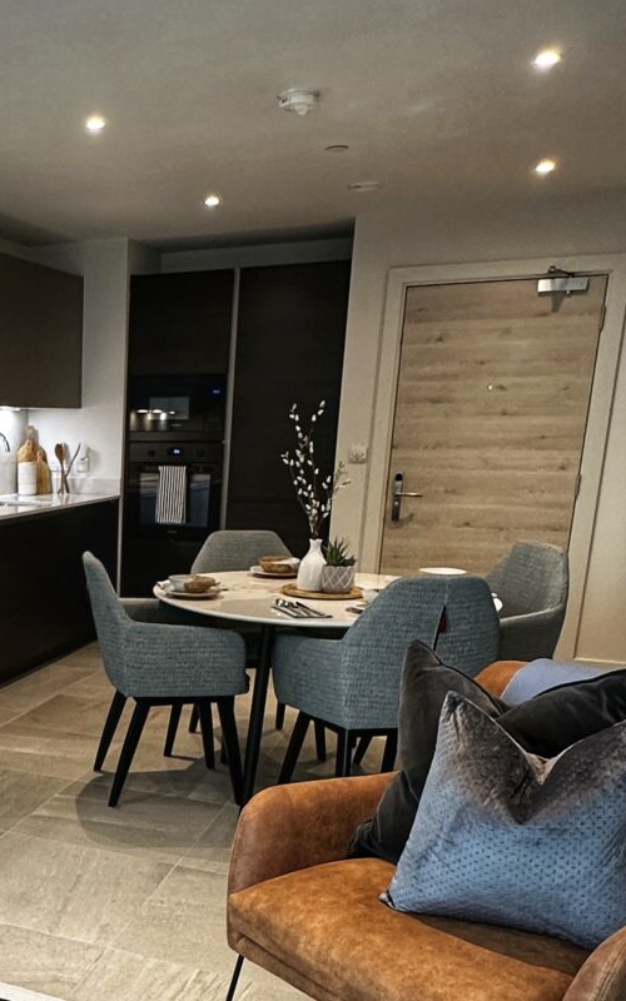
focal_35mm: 38
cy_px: 721
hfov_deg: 30.9
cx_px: -15
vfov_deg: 49.9
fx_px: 1037
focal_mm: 2.22
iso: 160
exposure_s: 1/50
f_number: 2.2
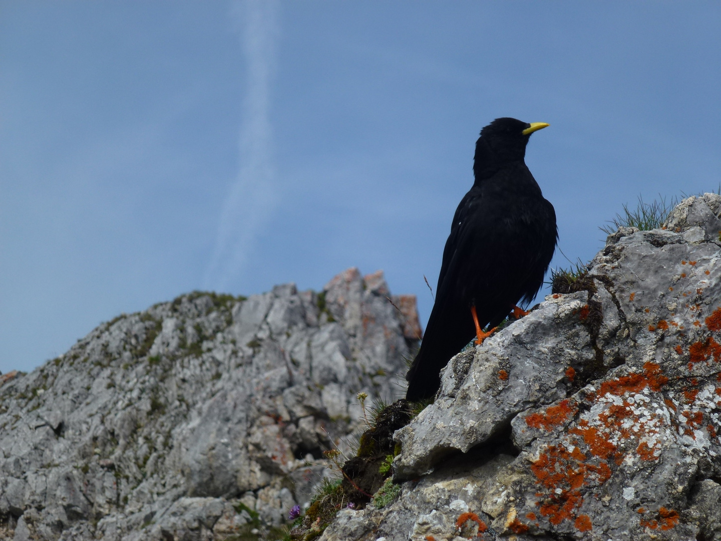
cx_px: 360
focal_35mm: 168
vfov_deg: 8.8
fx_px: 3499
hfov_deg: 11.8
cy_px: 270
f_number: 5.4
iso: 100
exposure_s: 1/800
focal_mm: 30.1
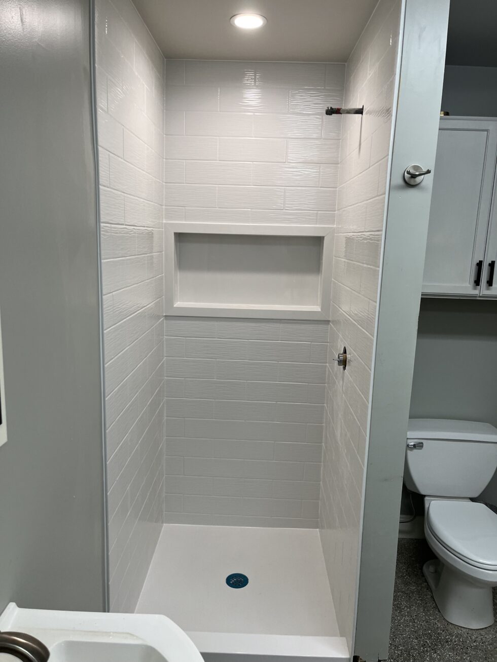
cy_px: 331
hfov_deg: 53.1
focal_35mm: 26
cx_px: 248
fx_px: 498
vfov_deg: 67.3
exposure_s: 1/120
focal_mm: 5.1
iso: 80
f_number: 1.6
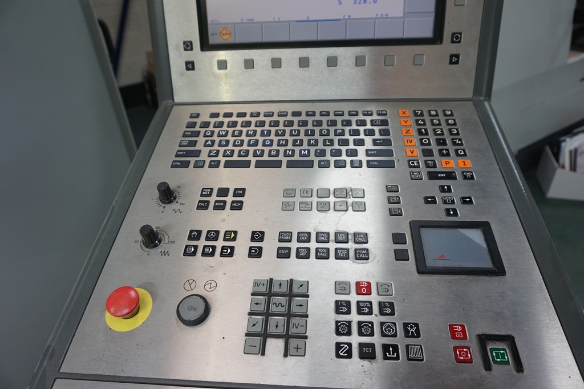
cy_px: 194
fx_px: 389
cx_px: 292
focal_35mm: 24
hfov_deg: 73.8
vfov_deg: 53.1
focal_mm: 16
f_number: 4
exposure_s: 1/60
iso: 320
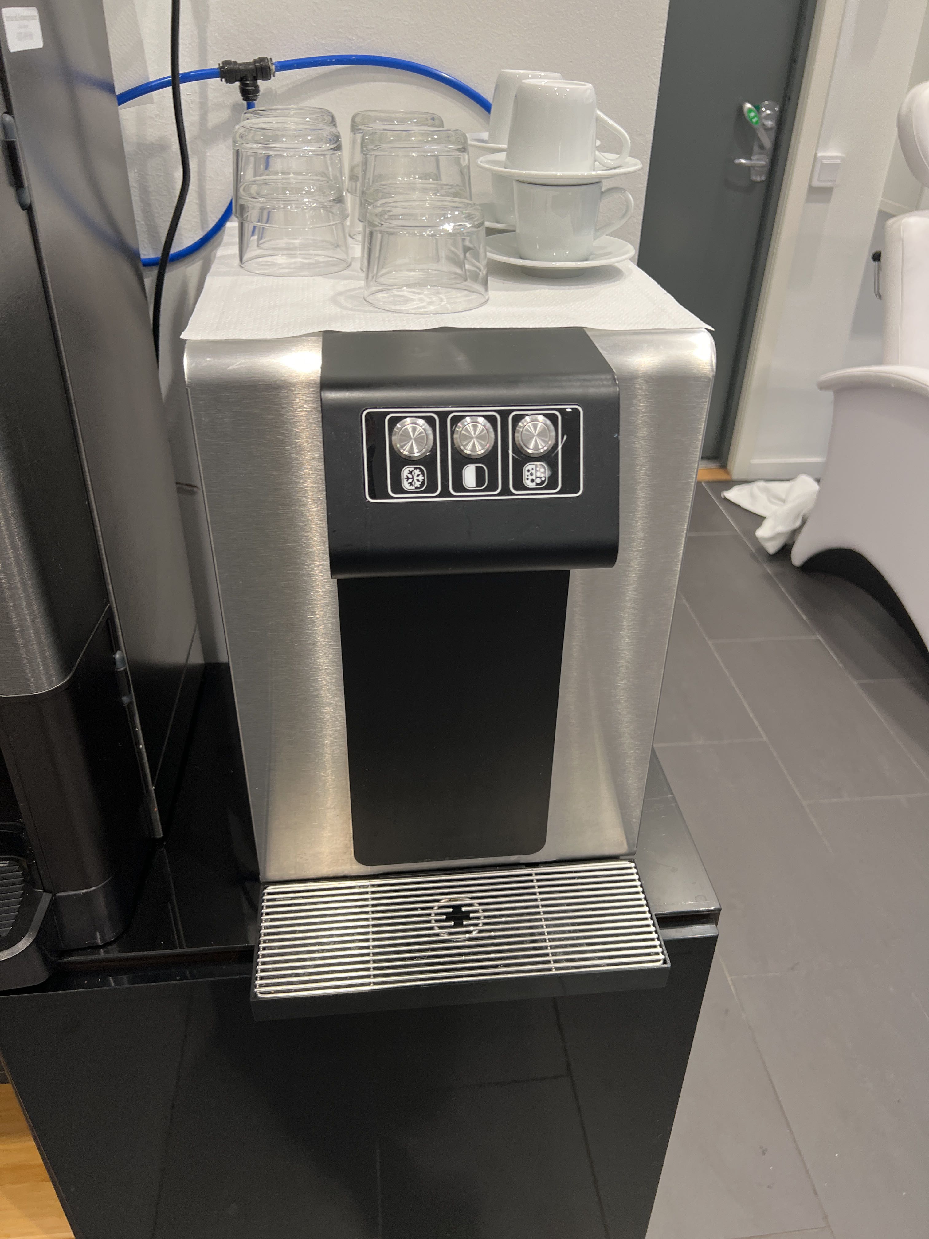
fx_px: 930
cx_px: 464
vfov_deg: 67.3
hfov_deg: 53.1
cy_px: 620
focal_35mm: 26
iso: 100
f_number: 1.5
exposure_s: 1/50
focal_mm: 5.7
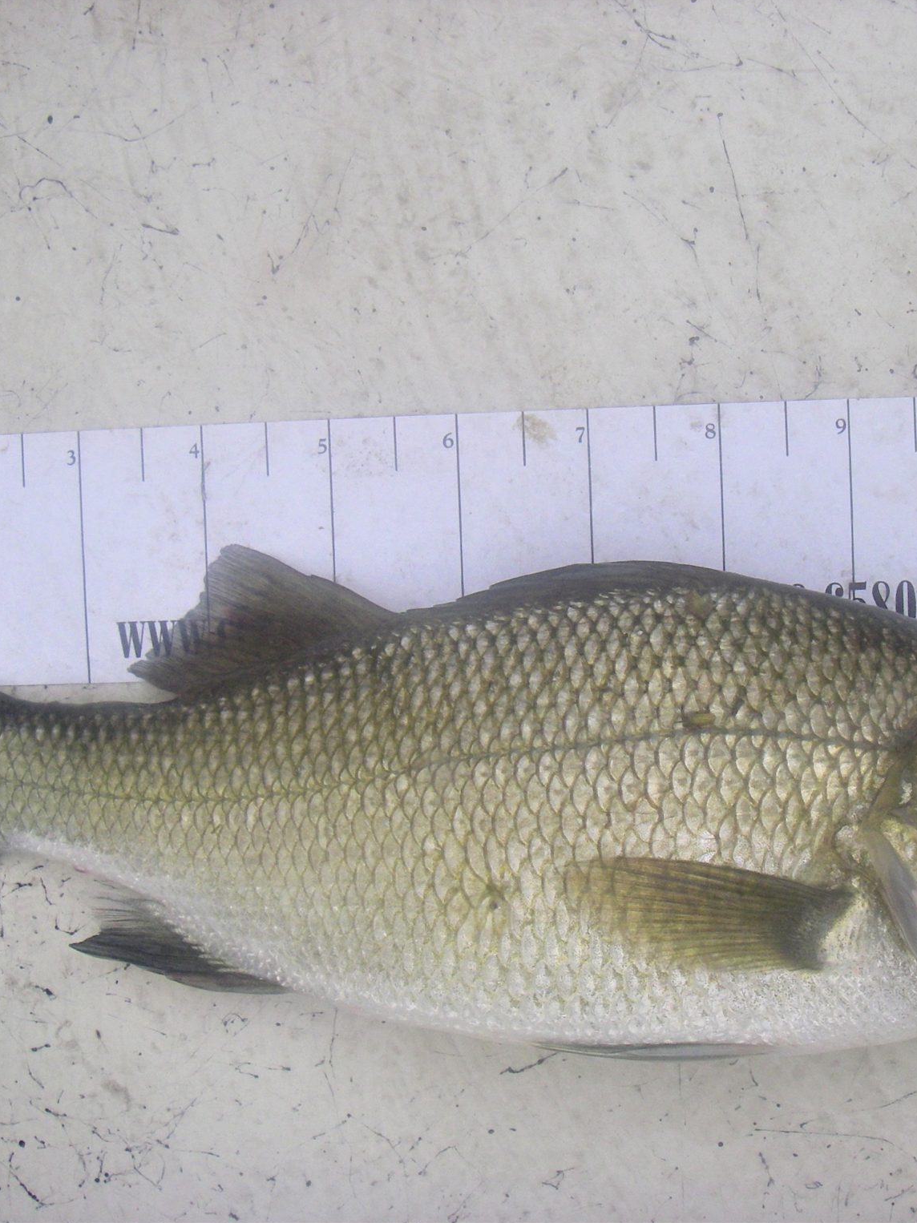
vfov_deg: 37.5
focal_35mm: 51
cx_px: 523
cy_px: 611
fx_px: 1802
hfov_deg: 28.5
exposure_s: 1/320
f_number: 3.3
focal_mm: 6.3
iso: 64
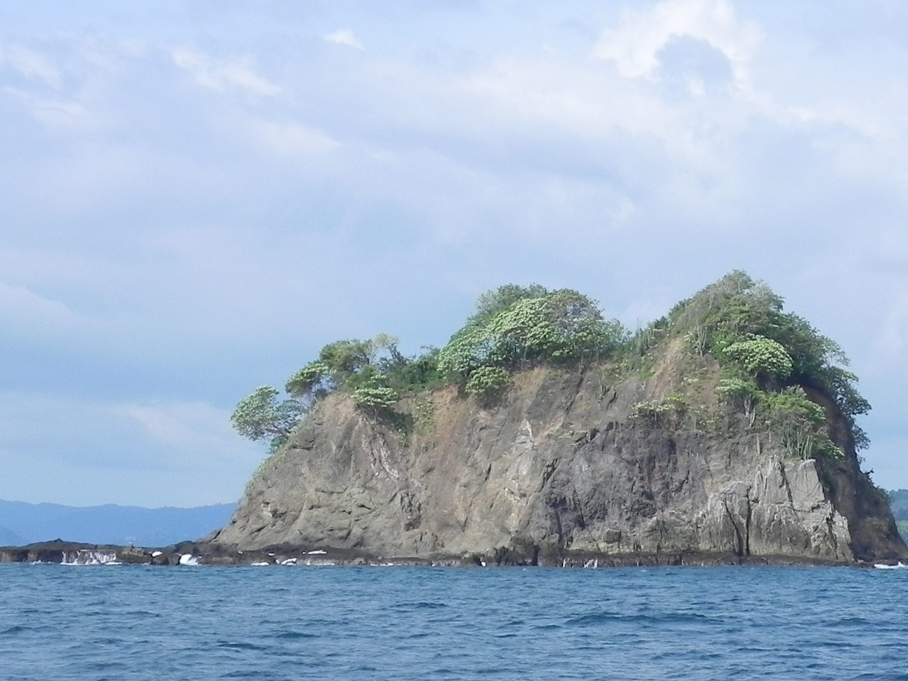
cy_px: 460
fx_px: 3069
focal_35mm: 117
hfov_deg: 16.8
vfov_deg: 12.6
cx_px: 652
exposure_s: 1/435
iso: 160
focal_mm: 11.8
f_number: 7.1
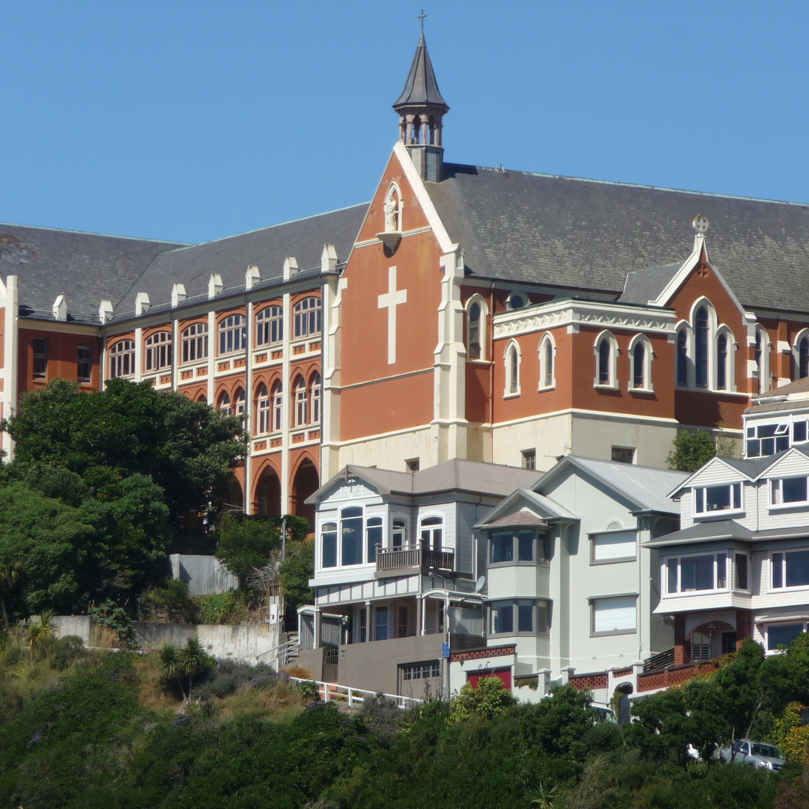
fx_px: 8250
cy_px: 359
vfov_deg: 5.6
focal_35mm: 312
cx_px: 398
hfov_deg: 5.6
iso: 100
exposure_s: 1/1000
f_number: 4.9
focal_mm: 40.9
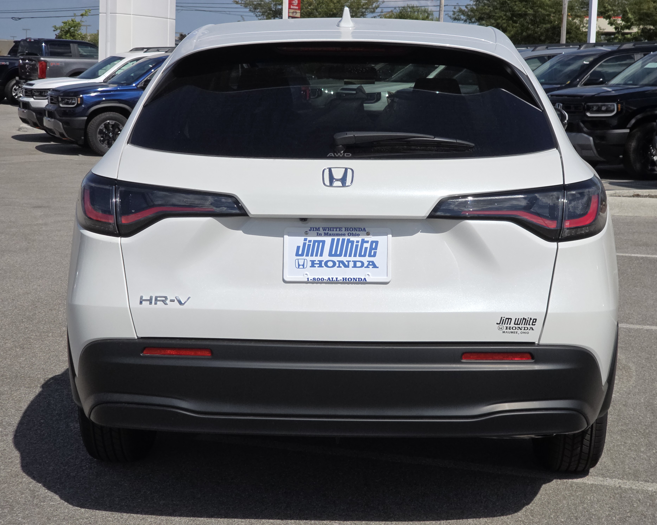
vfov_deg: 21.3
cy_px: 262
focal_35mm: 72
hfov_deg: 26.4
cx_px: 337
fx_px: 1400
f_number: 2.4
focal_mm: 7.9
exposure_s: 1/4529
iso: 50
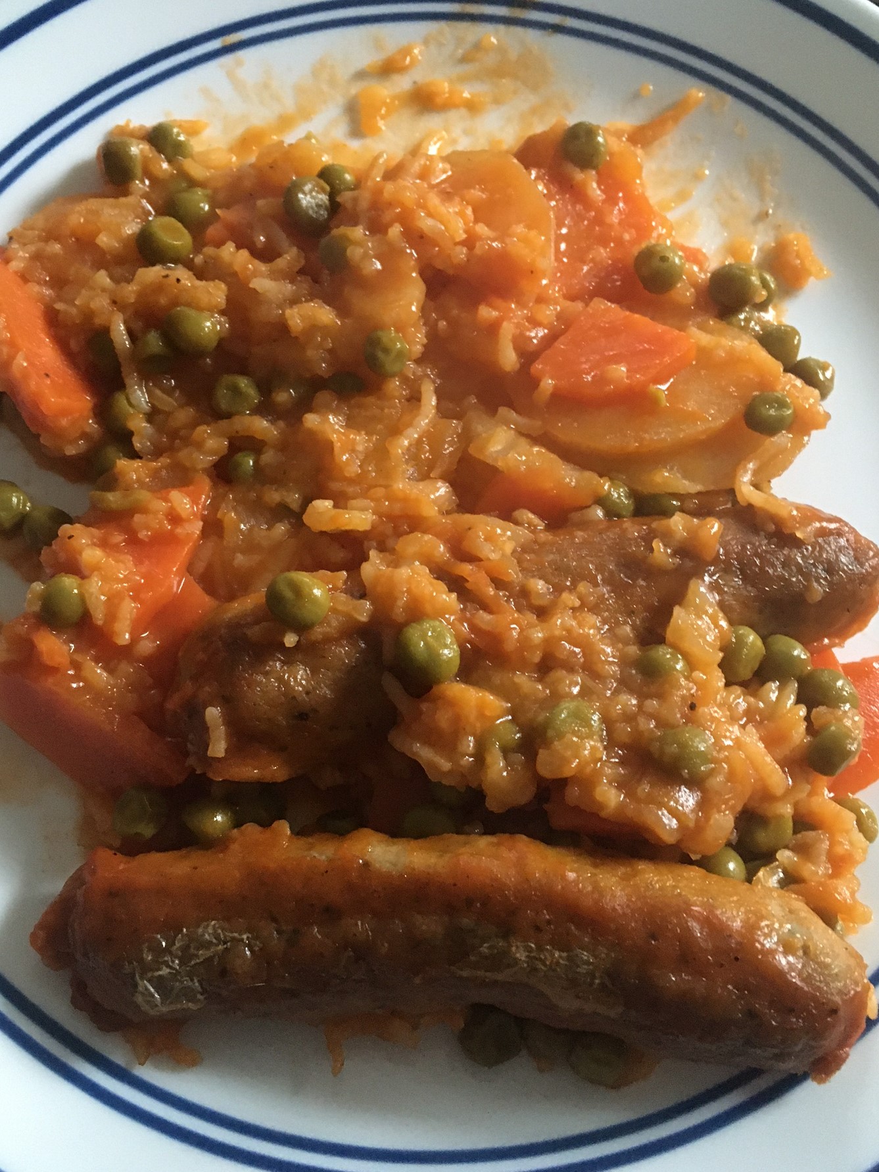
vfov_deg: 61.7
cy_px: 586
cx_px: 440
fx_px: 982
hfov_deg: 48.2
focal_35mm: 29
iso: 250
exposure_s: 1/15
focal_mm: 4.15
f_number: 2.2
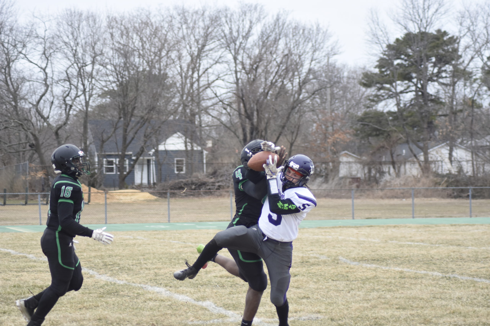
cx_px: 245
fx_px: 1837
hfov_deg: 15.2
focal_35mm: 135
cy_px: 163
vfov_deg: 10.2
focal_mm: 90
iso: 640
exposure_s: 1/500
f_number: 4
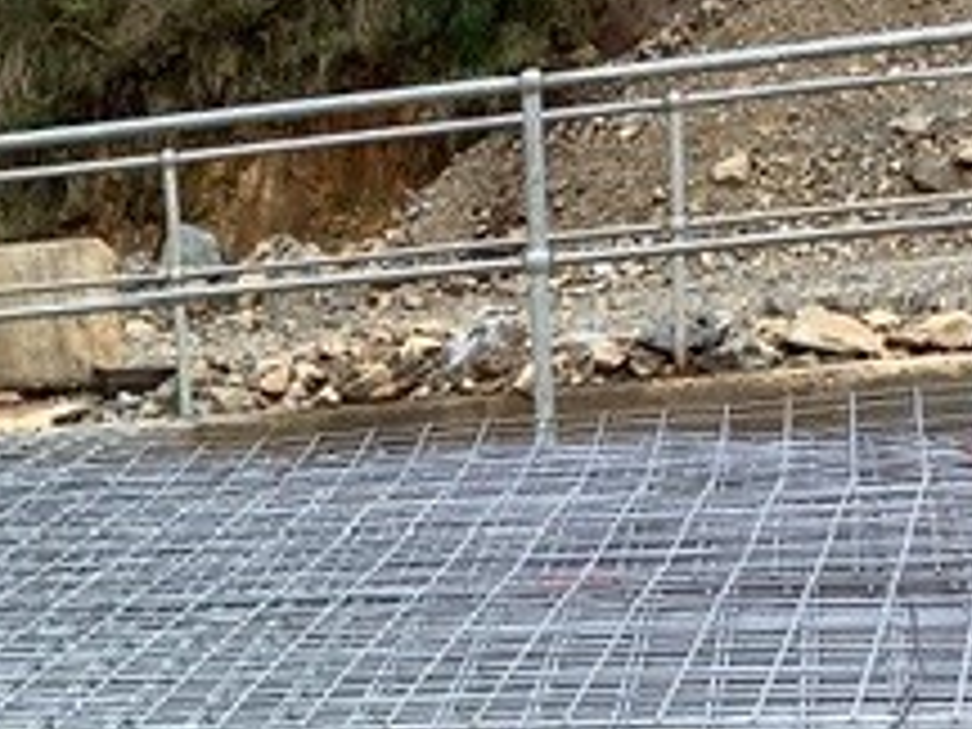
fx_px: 2583
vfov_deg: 15.3
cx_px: 86
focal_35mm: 92
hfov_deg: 20.8
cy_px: 950
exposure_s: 1/60
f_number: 2.4
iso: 50
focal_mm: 3.3
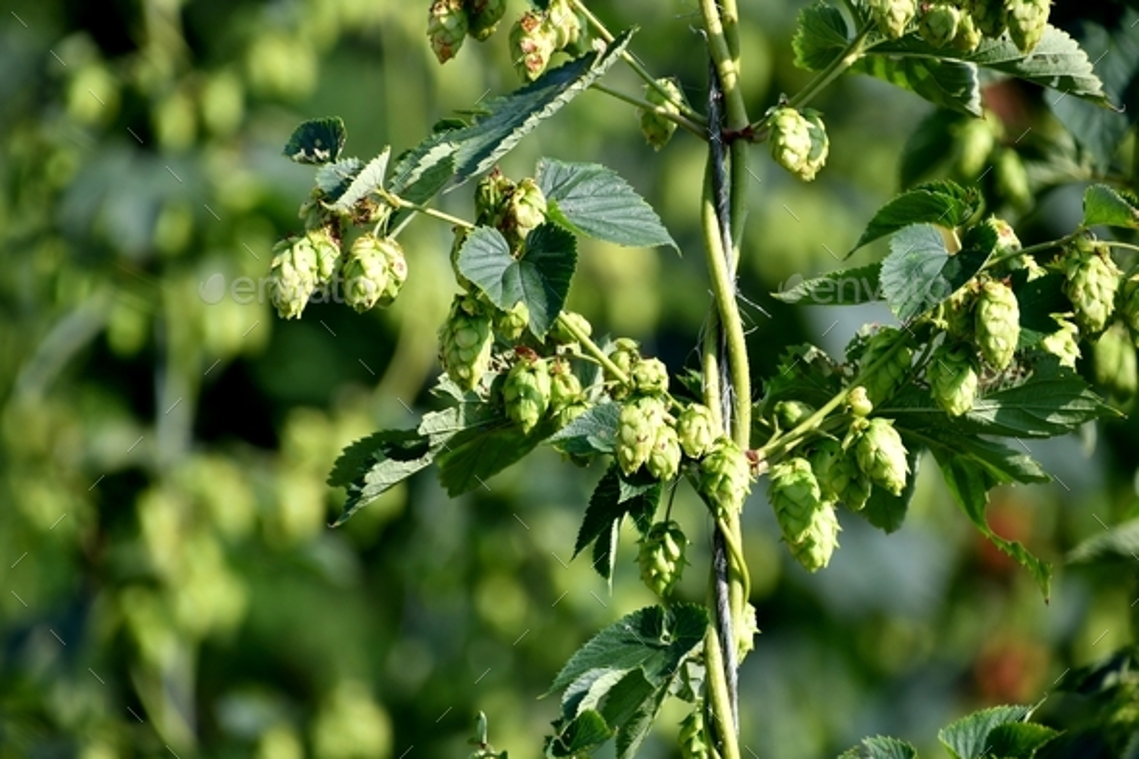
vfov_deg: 3.1
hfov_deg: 4.6
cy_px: 380
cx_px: 570
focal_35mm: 450
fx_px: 14233
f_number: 7.1
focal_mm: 300
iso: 125
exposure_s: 1/200
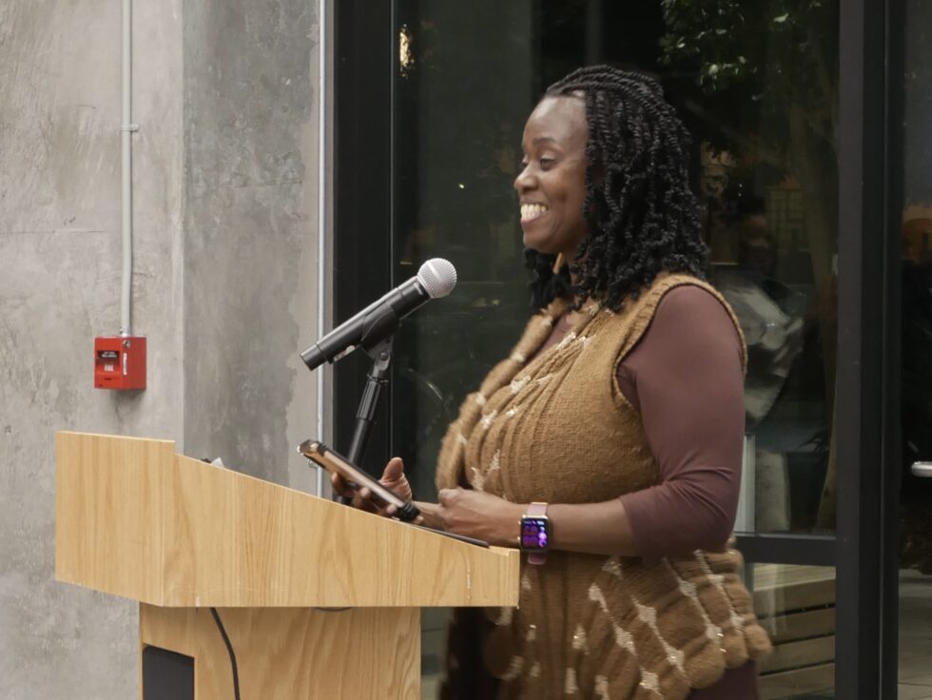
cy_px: 350
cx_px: 466
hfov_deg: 30.3
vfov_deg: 23.0
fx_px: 1724
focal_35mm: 64
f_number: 5.6
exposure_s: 1/15
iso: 800
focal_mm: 32
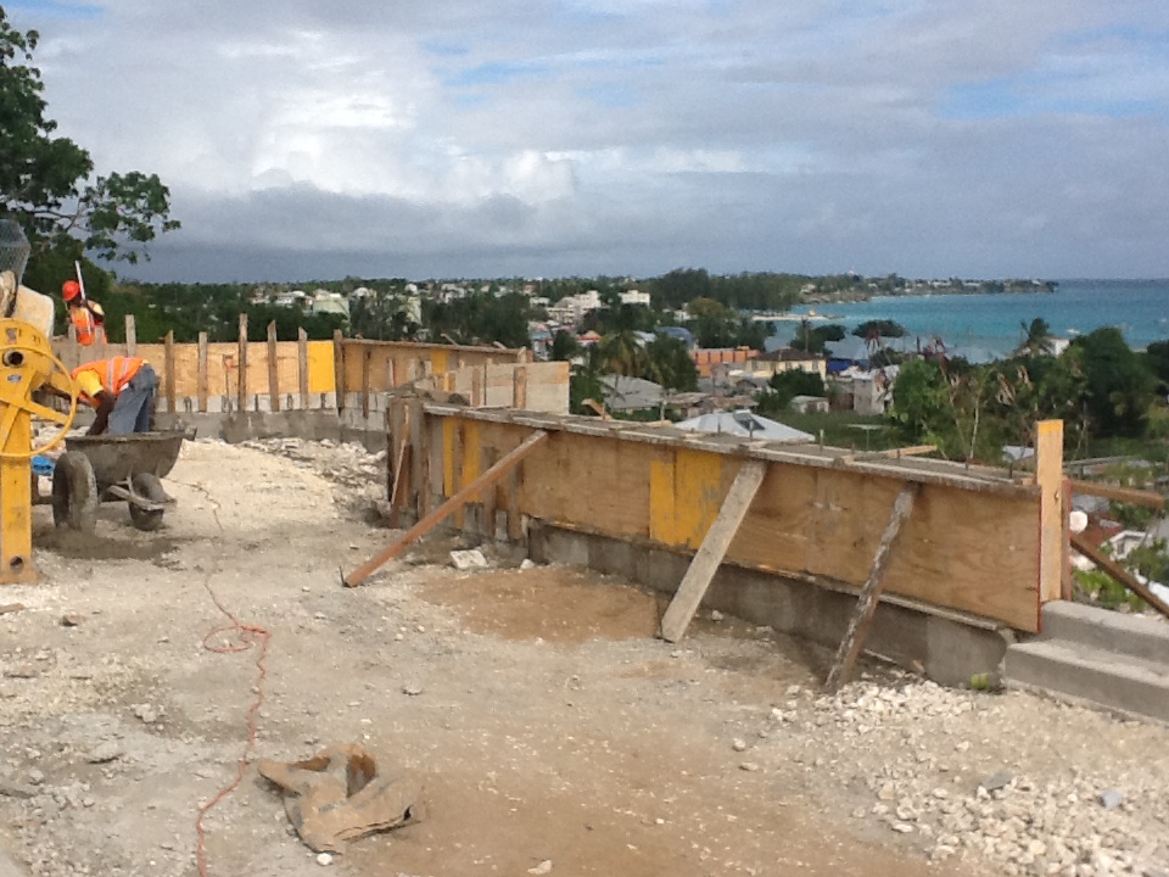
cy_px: 438
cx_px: 584
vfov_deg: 32.9
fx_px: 1486
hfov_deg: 42.9
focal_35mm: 44
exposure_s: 1/2674
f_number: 2.4
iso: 50
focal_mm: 2.03
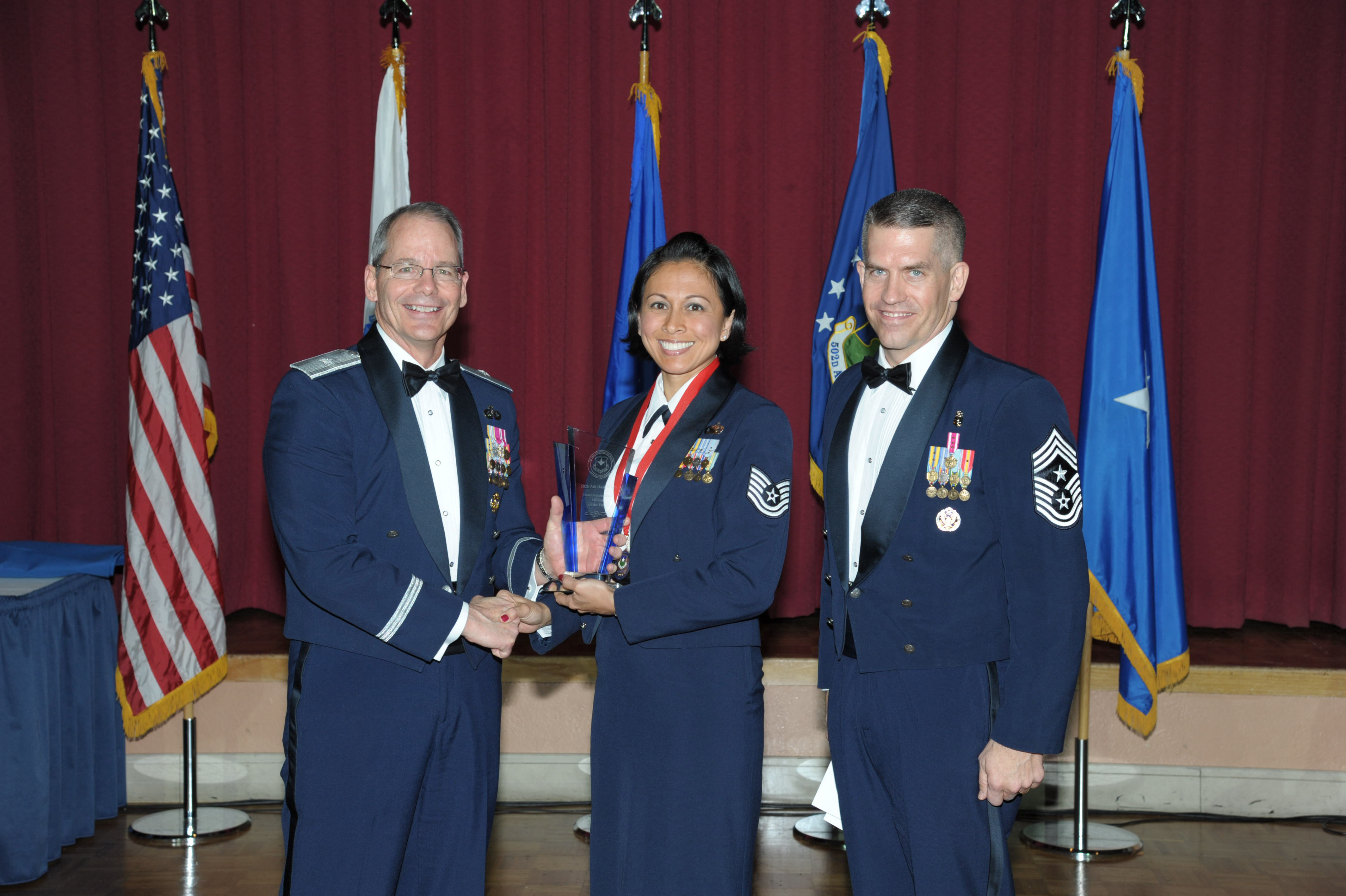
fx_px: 2055
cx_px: 673
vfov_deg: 24.6
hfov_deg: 36.3
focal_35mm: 55
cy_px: 448
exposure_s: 1/125
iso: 320
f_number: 5.6
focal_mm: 55
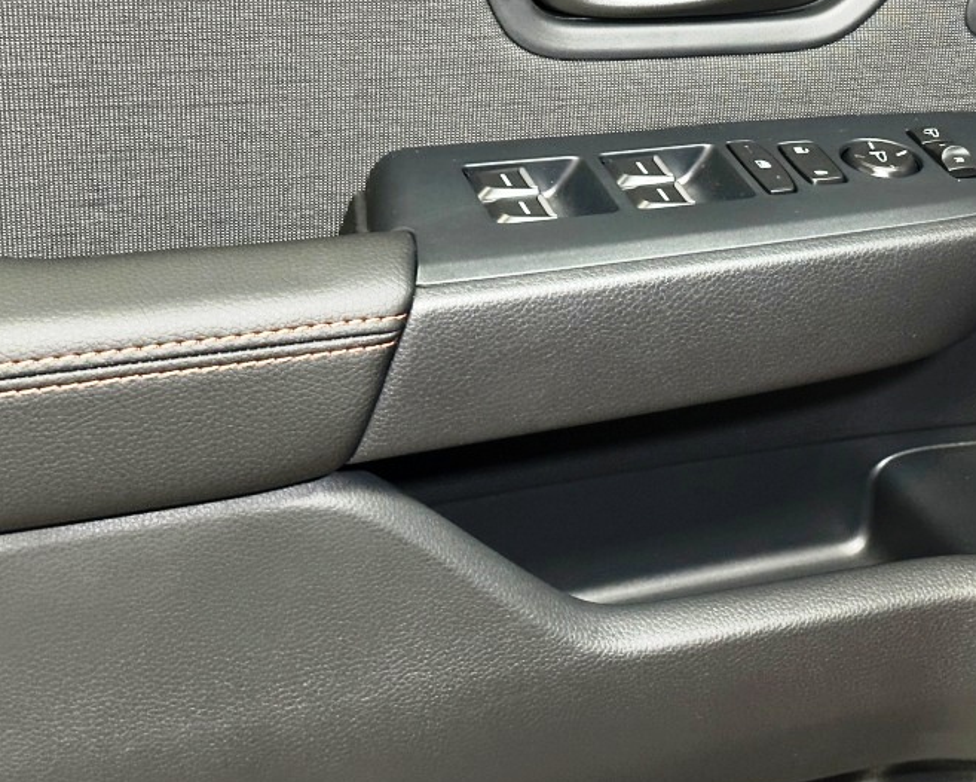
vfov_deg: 20.9
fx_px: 2109
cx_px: 759
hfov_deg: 25.7
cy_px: 230
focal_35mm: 73
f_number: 1.78
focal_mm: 6.86
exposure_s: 1/24
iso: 640
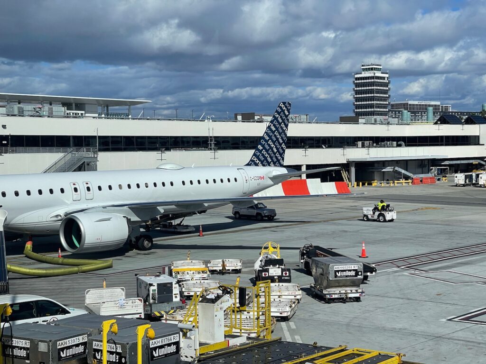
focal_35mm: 64
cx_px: 243
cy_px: 182
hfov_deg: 30.3
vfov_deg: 22.9
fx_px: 899
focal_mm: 7.5
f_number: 2.2
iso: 20
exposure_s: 1/1143
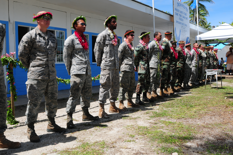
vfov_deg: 36.8
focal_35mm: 36
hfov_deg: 53.2
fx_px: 233
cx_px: 116
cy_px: 78
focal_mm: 24
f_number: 11
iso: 200
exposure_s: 1/250
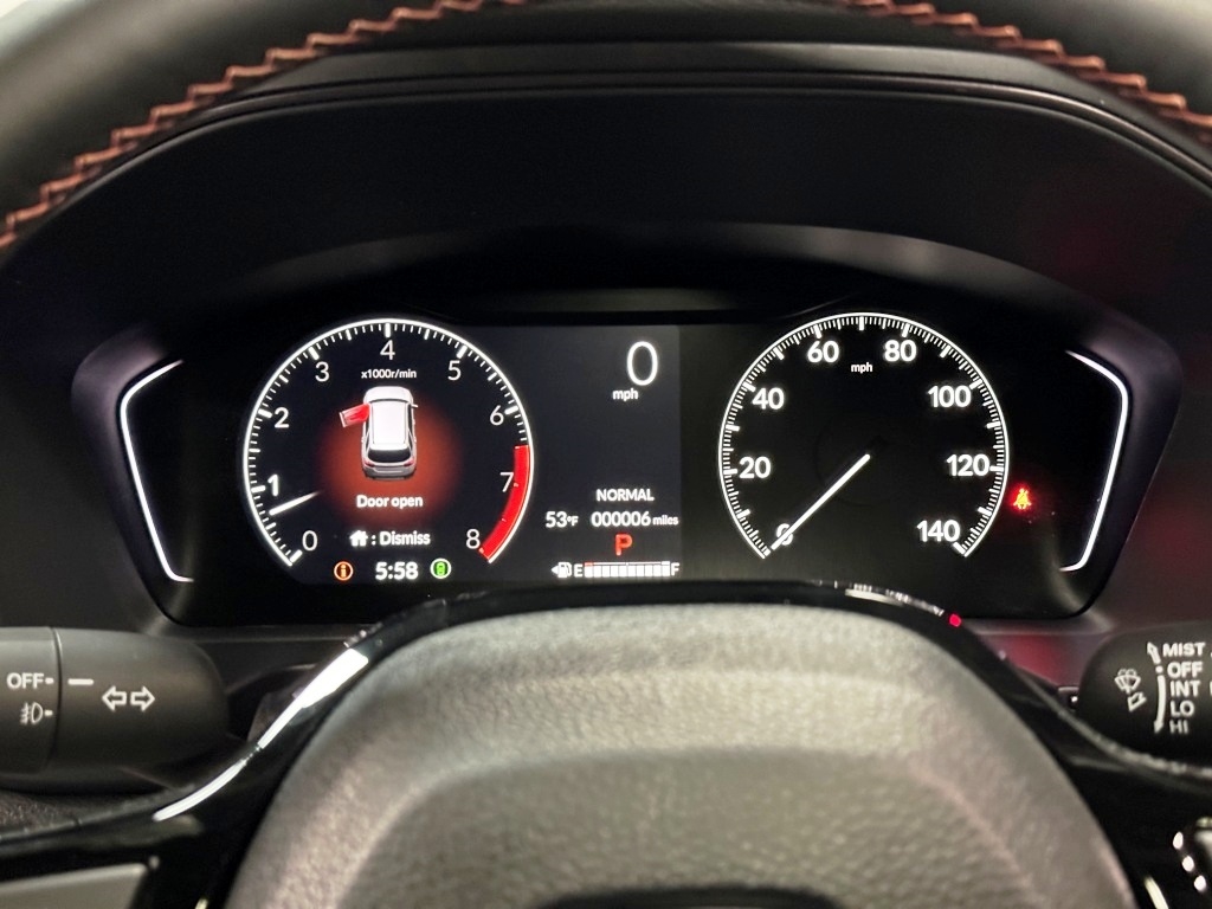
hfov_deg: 39.7
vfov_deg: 30.3
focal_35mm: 48
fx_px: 1681
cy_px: 454
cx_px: 606
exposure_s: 1/26
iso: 640
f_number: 1.78
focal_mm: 6.86
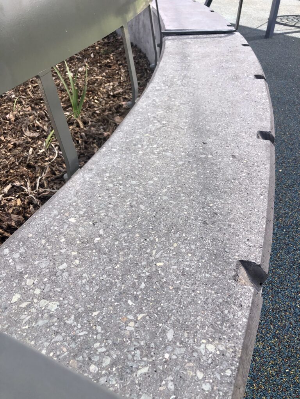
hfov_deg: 49.7
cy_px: 200
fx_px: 324
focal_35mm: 28
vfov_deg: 63.4
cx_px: 150
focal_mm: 3.99
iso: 20
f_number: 1.8
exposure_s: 1/706
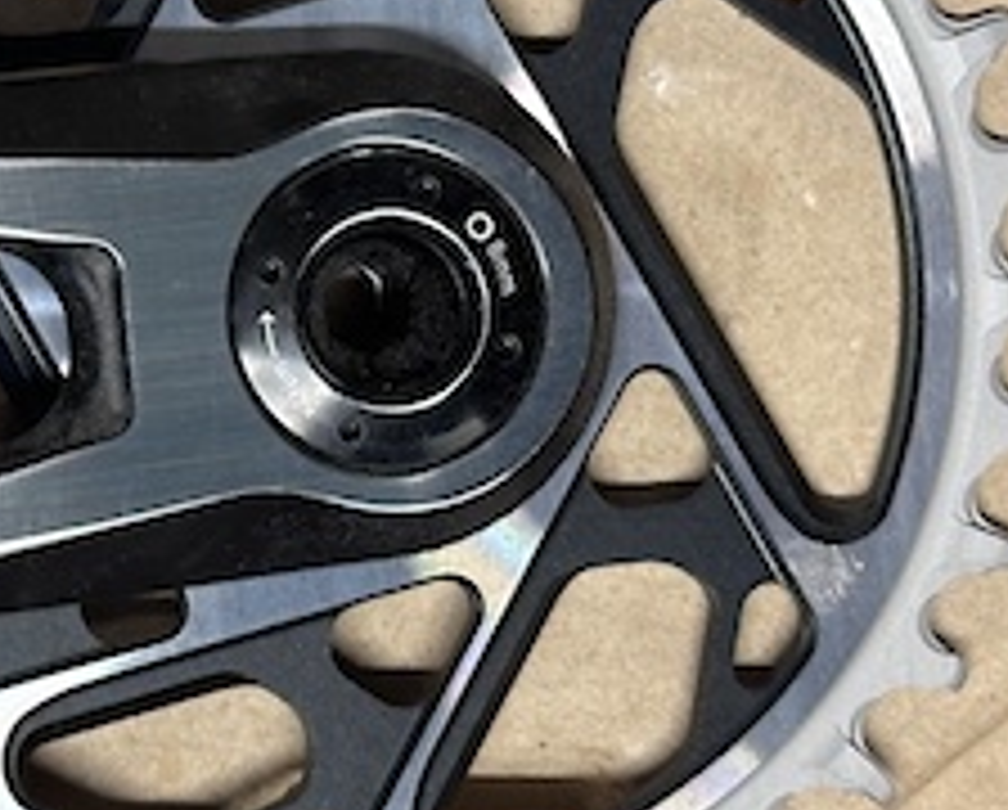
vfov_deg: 9.2
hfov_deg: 11.0
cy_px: -86
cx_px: -576
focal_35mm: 167
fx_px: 4991
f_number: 1.78
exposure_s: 1/60
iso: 125
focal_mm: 6.86
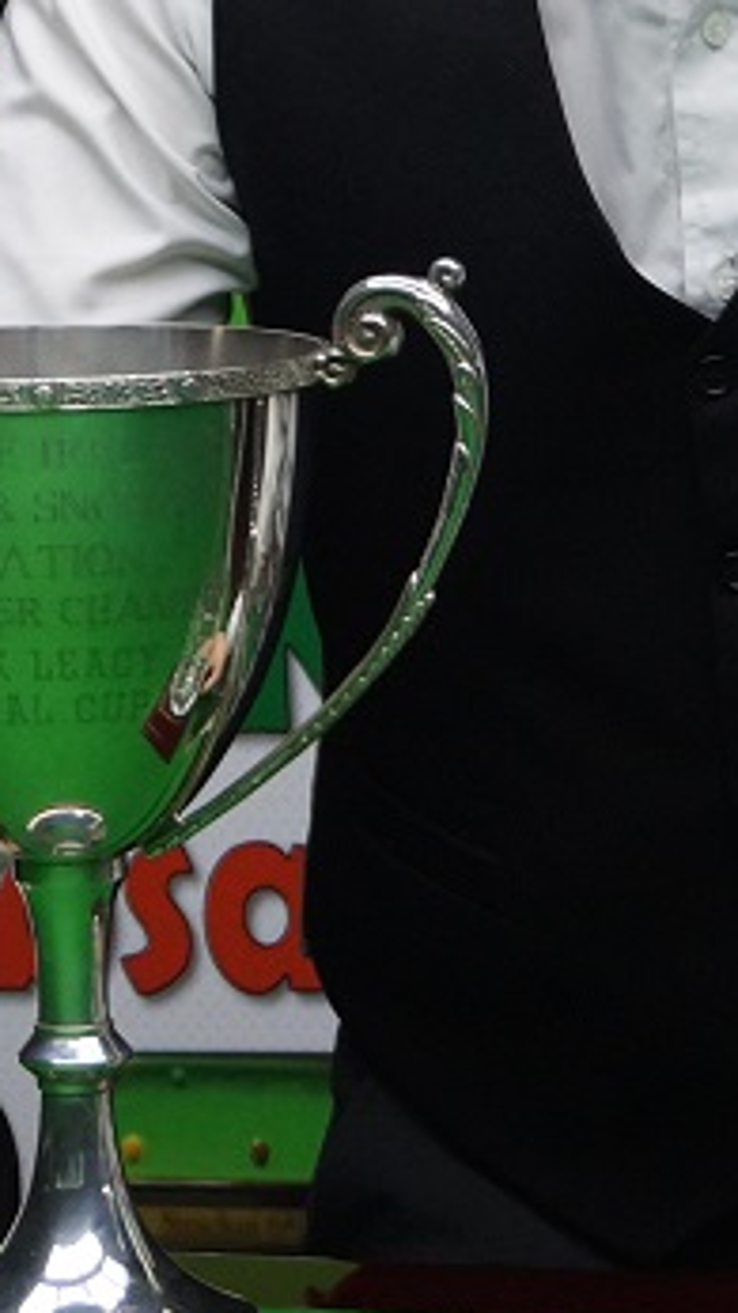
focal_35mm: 163
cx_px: 655
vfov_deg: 13.1
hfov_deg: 7.4
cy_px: 291
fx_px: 5675
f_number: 4.5
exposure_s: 1/160
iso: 800
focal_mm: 30
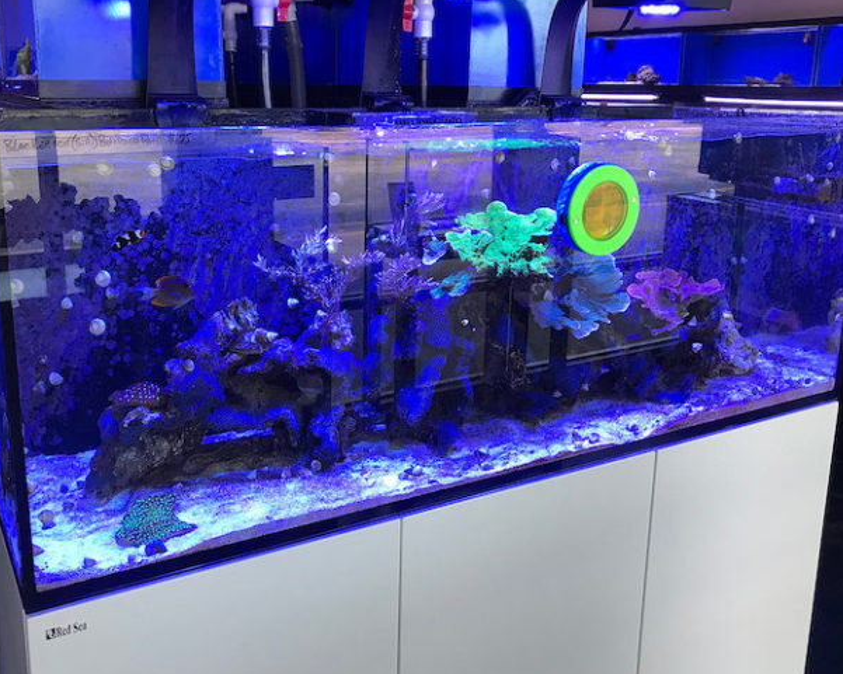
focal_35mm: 35
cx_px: 401
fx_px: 873
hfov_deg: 51.5
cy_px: 277
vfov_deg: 42.1
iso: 25
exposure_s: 1/30
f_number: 1.8
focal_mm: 3.99
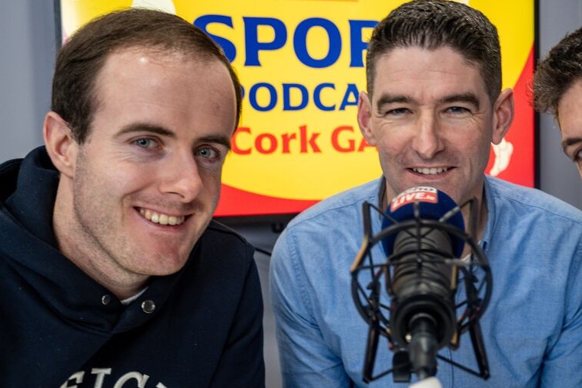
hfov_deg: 37.1
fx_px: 841
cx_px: 448
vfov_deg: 26.0
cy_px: 201
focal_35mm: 52
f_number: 4.5
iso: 1000
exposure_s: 1/80
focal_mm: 33
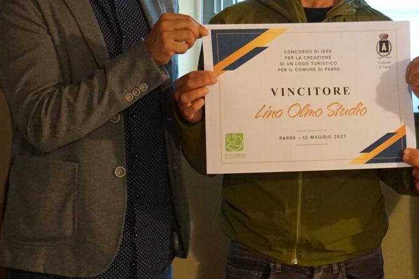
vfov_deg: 10.7
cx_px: 343
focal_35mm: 128
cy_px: 76
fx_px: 1489
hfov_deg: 15.9
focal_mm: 43
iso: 3200
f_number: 5.6
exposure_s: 1/60
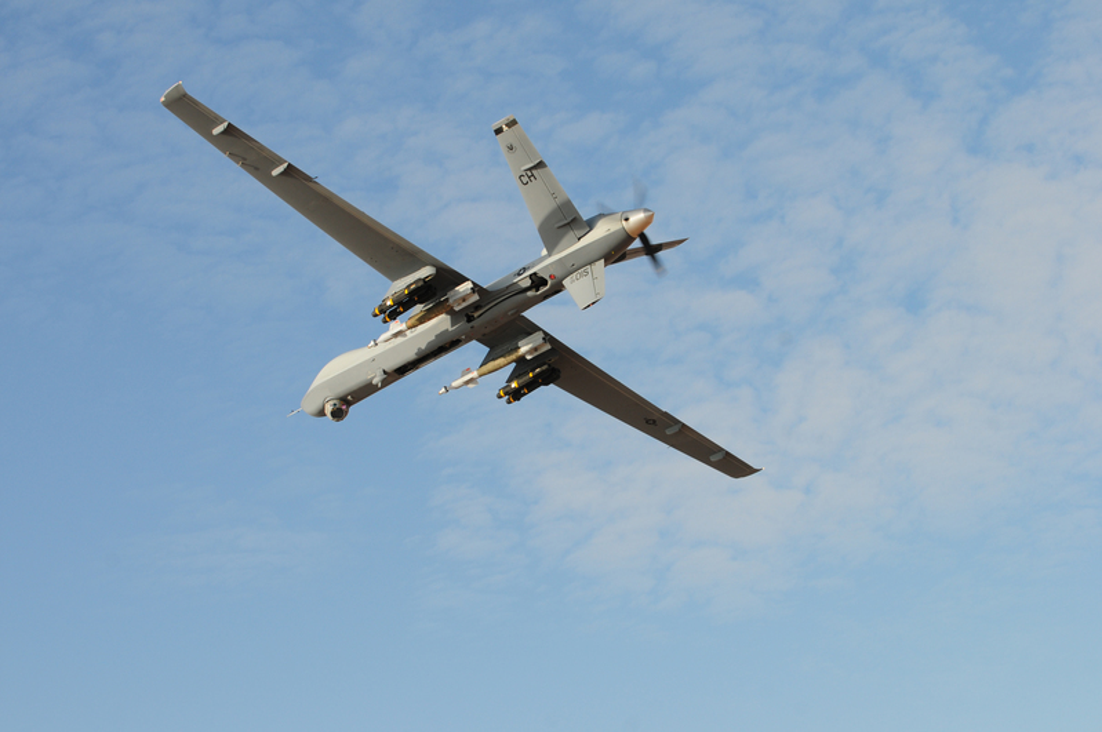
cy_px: 366
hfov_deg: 17.5
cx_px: 551
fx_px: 3578
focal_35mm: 117
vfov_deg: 11.7
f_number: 8
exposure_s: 1/400
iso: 200
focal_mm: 78
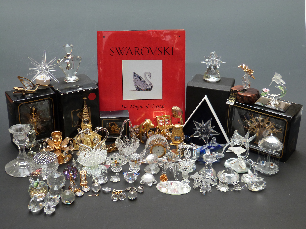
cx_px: 153
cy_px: 114
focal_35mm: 54
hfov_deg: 35.5
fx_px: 477
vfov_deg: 27.0
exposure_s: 1/200
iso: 200
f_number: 3.6
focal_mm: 9.7
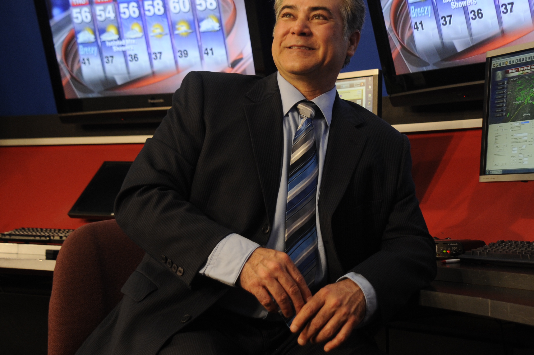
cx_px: 333
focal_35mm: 75
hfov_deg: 26.9
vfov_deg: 18.1
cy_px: 155
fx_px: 1112
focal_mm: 45
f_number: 4.5
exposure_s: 1/60
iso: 1250
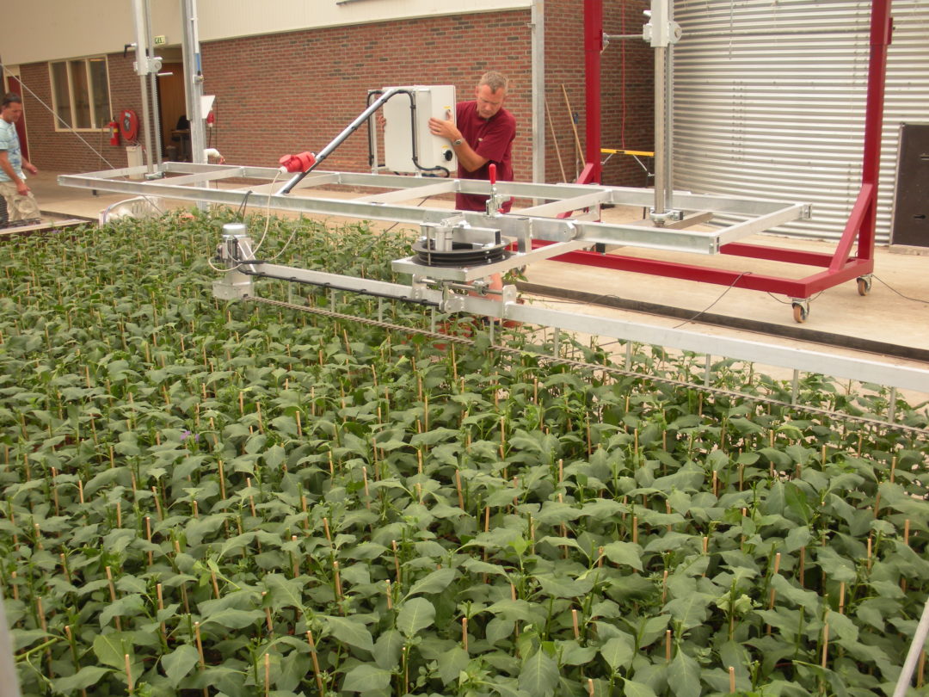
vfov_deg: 39.7
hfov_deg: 51.4
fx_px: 966
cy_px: 348
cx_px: 464
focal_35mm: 36
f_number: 3.5
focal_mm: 6.3
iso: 64
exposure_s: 1/106
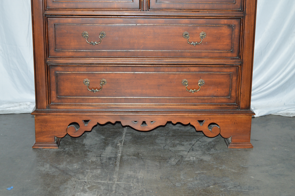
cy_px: 98
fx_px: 516
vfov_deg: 21.5
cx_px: 148
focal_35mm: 63
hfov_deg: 31.9
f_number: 5
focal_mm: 42
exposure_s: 1/60
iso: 800
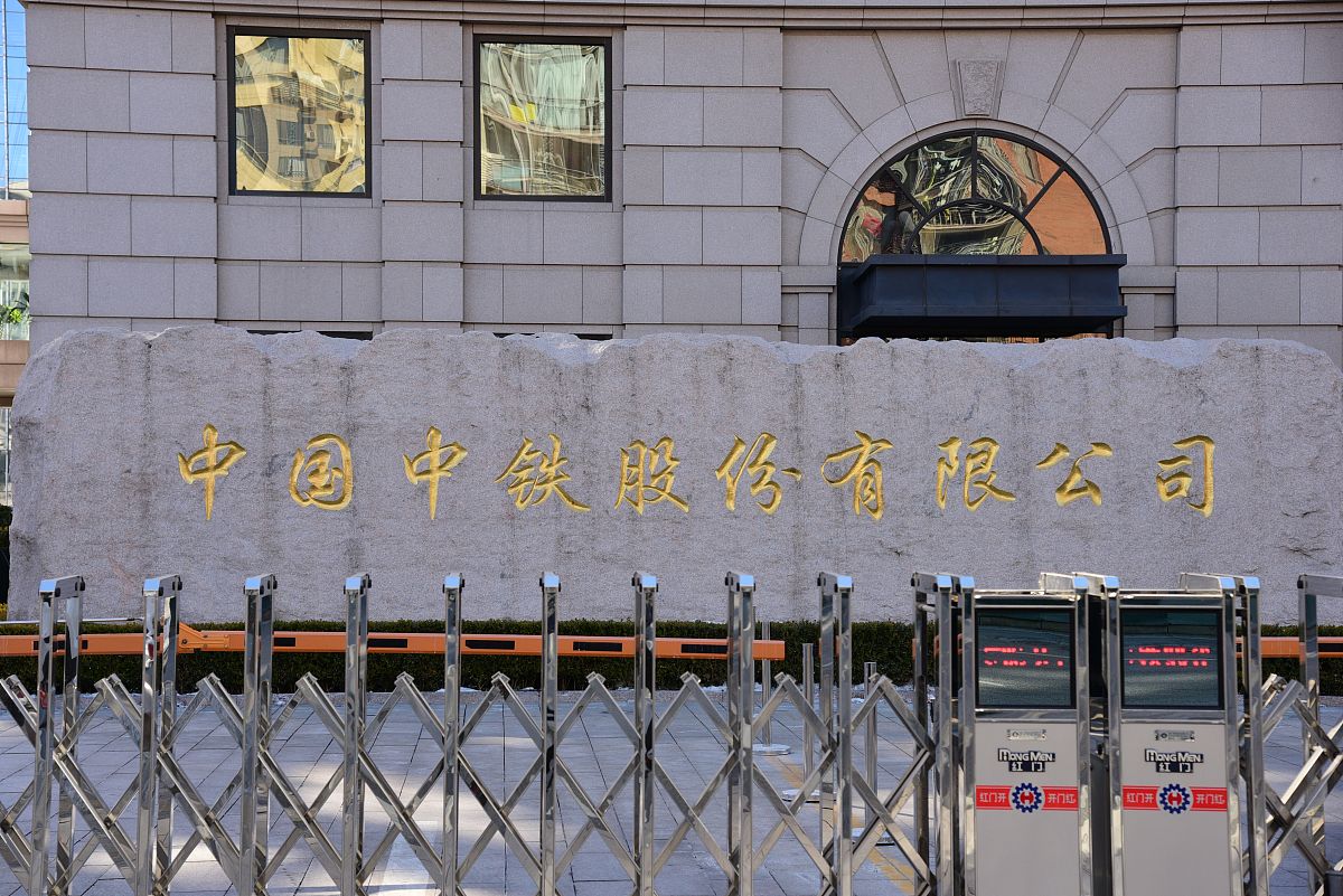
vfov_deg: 20.6
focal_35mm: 66
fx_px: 2463
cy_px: 448
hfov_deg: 30.5
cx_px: 672
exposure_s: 1/200
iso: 320
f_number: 7.1
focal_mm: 66
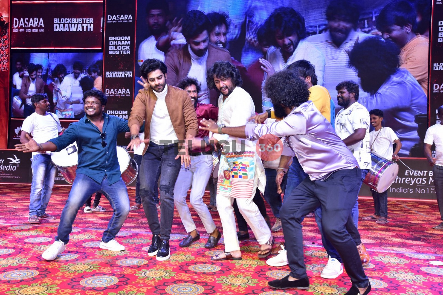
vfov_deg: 38.9
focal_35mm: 34
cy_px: 148
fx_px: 418
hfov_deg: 55.8
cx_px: 222
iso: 1000
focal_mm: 34
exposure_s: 1/125
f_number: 7.1
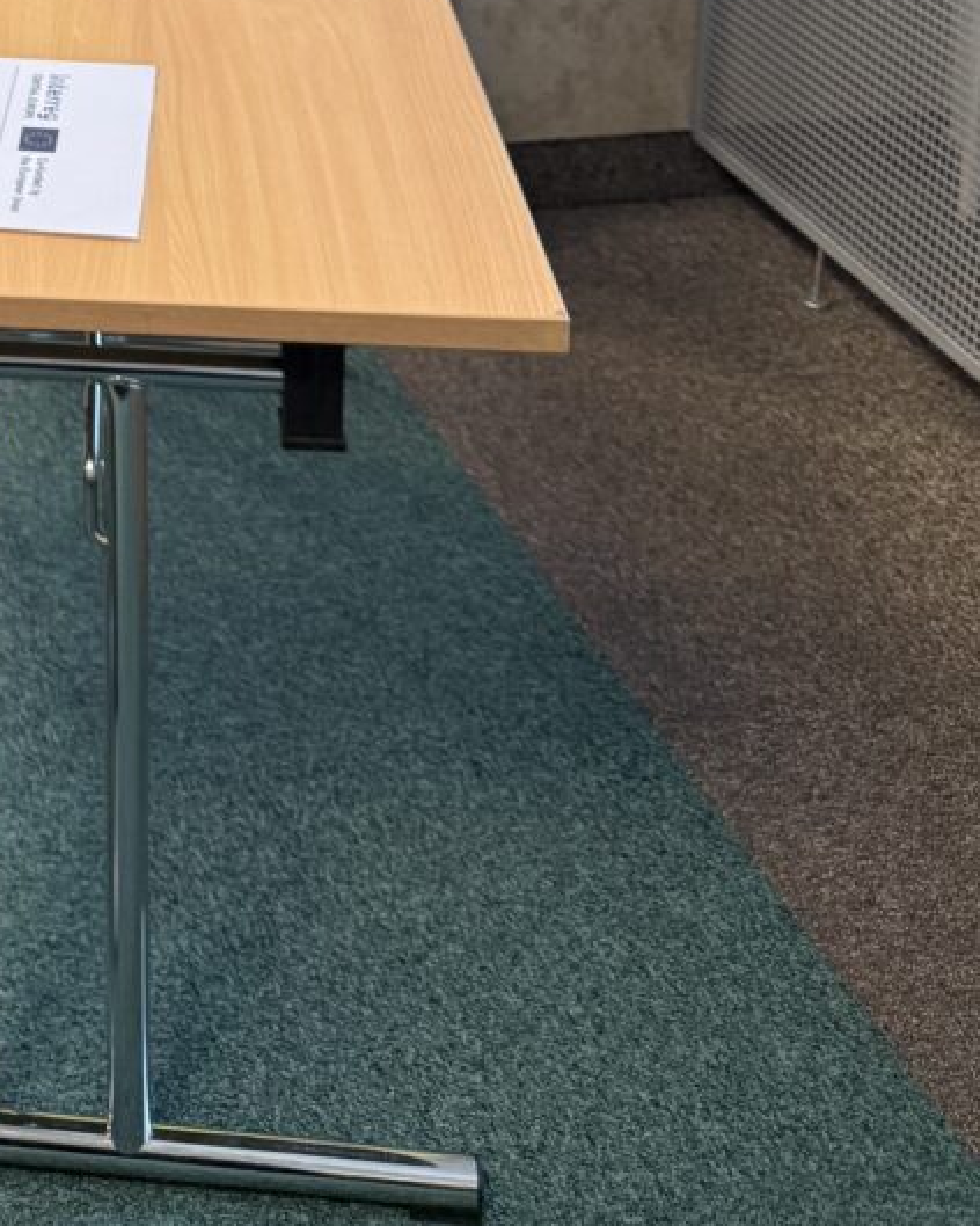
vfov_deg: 24.1
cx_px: -352
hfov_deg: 20.3
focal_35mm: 68
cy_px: -406
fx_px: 2466
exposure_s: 1/66
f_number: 1.78
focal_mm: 6.76
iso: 200
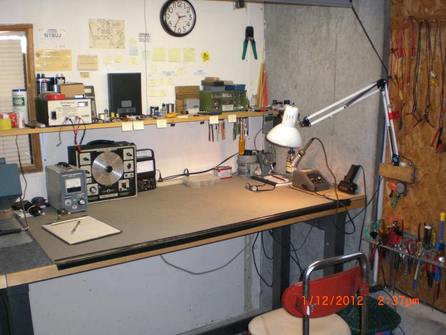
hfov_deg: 49.0
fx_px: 490
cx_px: 223
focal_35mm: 38
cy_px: 168
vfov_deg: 37.7
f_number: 3.1
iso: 200
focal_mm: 6.3
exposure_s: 1/60
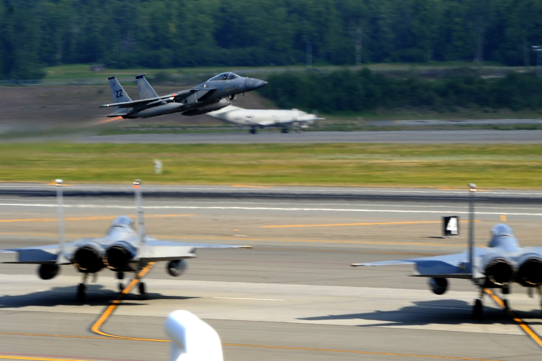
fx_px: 1805
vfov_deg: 11.4
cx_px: 271
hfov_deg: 17.1
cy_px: 180
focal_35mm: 120
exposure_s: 1/160
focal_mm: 120
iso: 200
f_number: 14
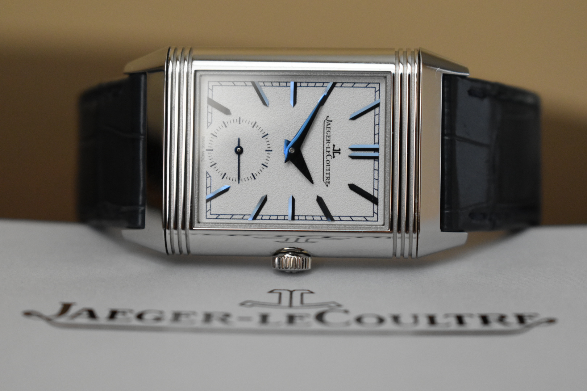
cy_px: 196
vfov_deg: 16.6
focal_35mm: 82
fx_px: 1345
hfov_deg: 24.6
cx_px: 294
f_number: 5.6
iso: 2500
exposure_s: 1/125
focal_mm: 55
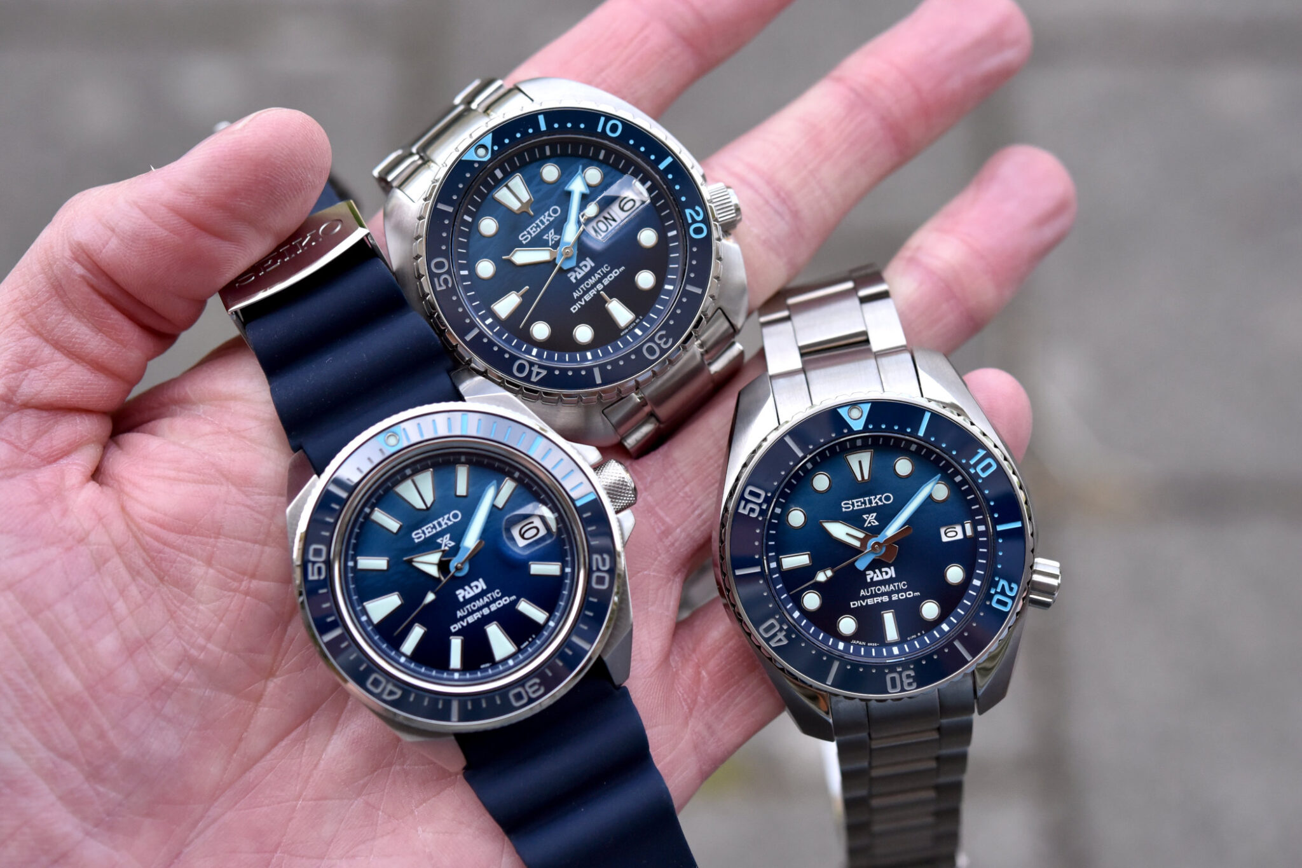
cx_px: 651
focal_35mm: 60
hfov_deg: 33.4
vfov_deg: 22.6
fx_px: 2170
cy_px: 434
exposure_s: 1/3200
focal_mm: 60
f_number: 5.6
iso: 2000
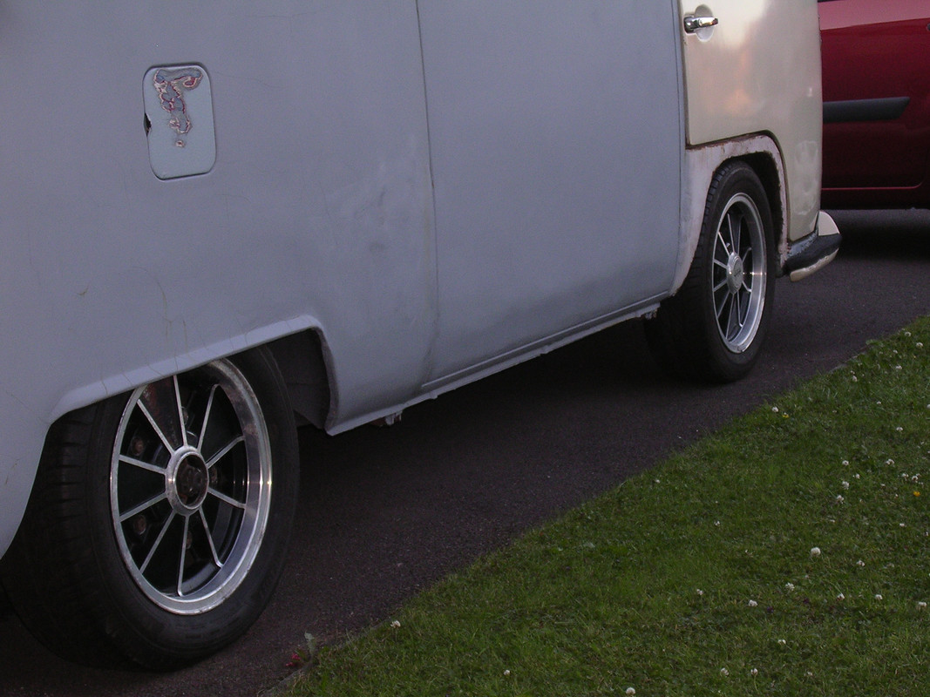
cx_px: 465
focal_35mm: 76
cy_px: 348
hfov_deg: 25.7
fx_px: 2042
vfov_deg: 19.4
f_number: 3.9
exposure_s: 1/60.1
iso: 172
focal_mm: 11.6
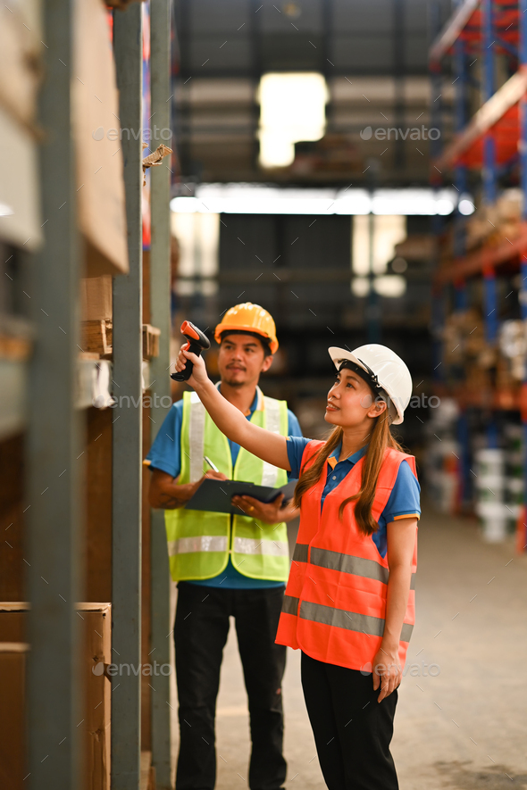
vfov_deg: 19.5
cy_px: 395
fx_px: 2305
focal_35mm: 105
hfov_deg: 13.0
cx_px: 264
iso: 400
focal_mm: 105
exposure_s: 1/400
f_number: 2
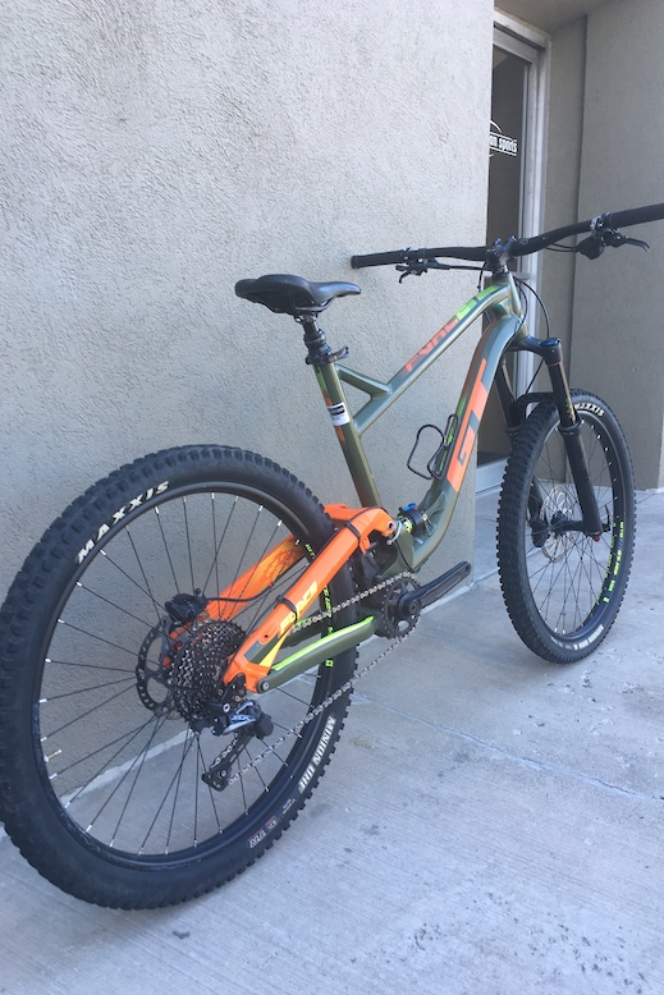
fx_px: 857
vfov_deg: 60.3
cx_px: 348
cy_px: 489
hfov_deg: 42.3
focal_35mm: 31
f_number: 2.2
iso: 25
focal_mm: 4.15
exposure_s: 1/60
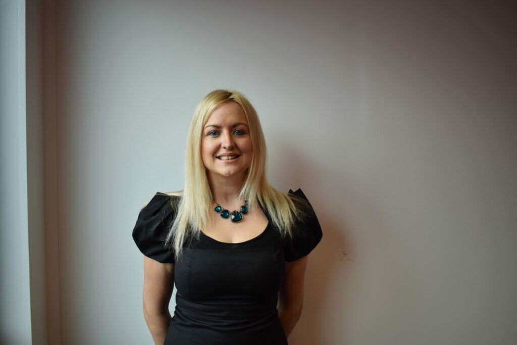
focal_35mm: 36
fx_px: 517
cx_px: 258
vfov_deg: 36.9
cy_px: 172
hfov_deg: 53.1
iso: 100
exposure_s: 1/80
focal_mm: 24
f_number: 4
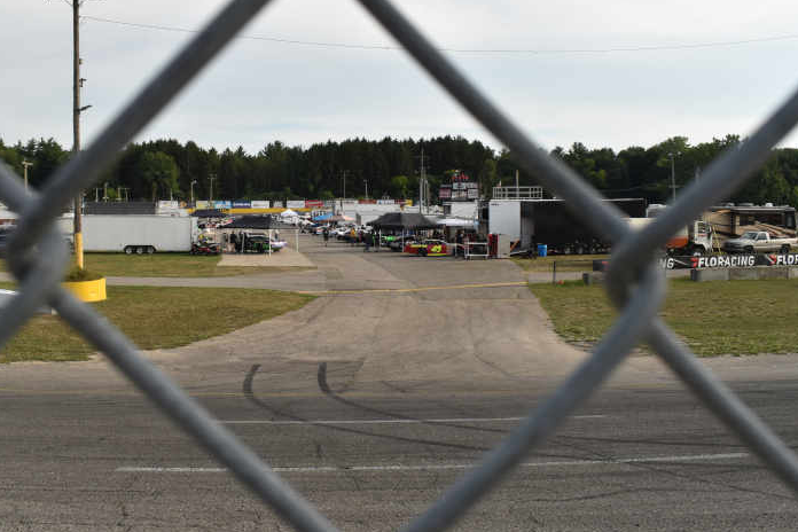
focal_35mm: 33
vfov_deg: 40.0
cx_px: 346
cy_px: 256
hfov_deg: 57.0
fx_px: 731
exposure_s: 1/250
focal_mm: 18
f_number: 14
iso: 400
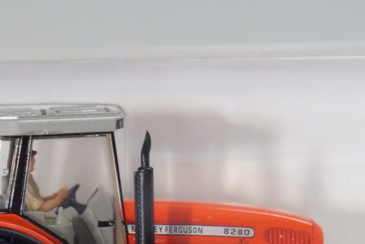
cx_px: 41
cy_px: 248
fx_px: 1936
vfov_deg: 7.2
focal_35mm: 191
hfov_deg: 10.7
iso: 800
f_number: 5
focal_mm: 35
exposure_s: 1/160
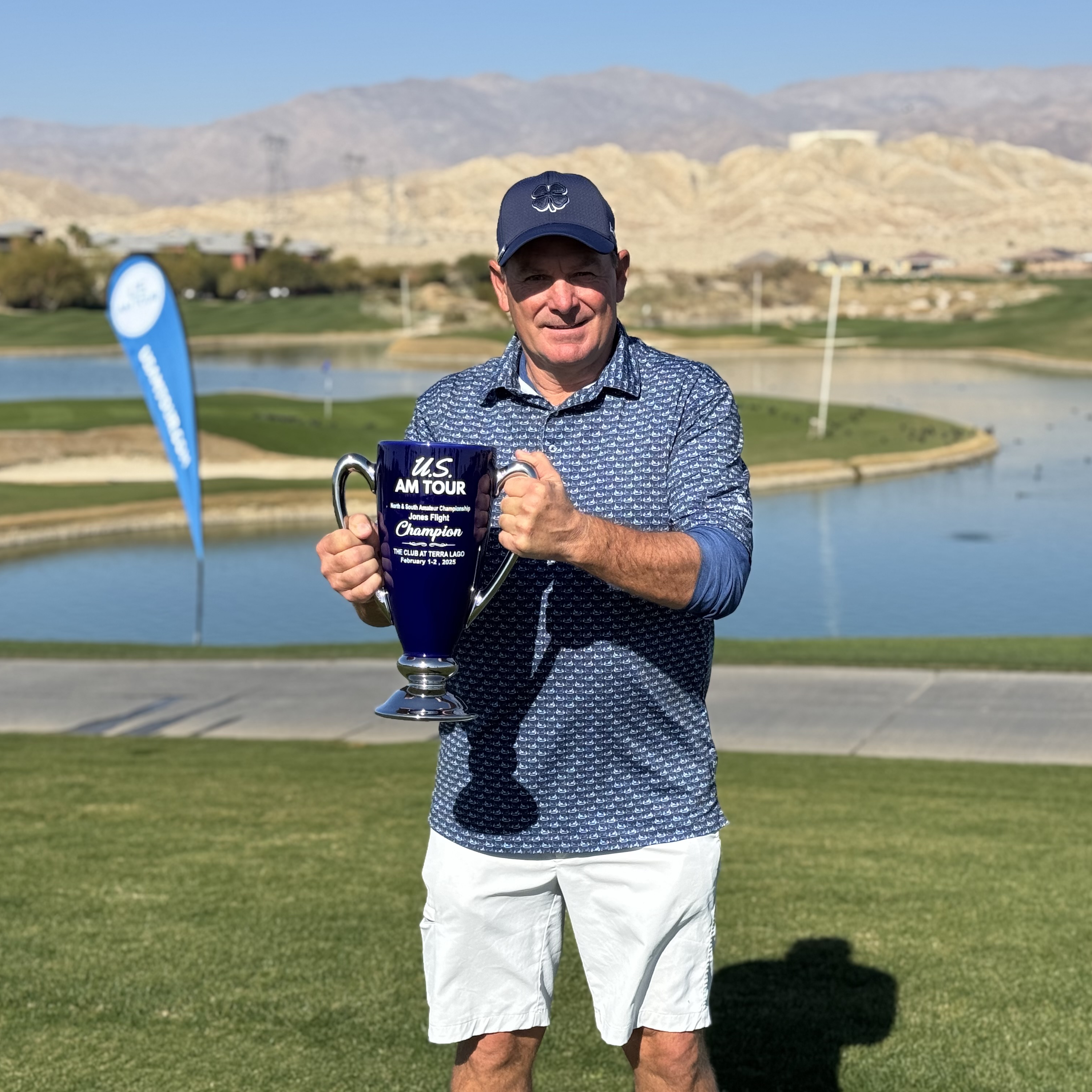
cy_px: 549
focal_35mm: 57
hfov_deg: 30.0
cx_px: 591
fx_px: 2034
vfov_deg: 30.0
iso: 64
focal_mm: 6.76
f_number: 1.78
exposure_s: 1/4975
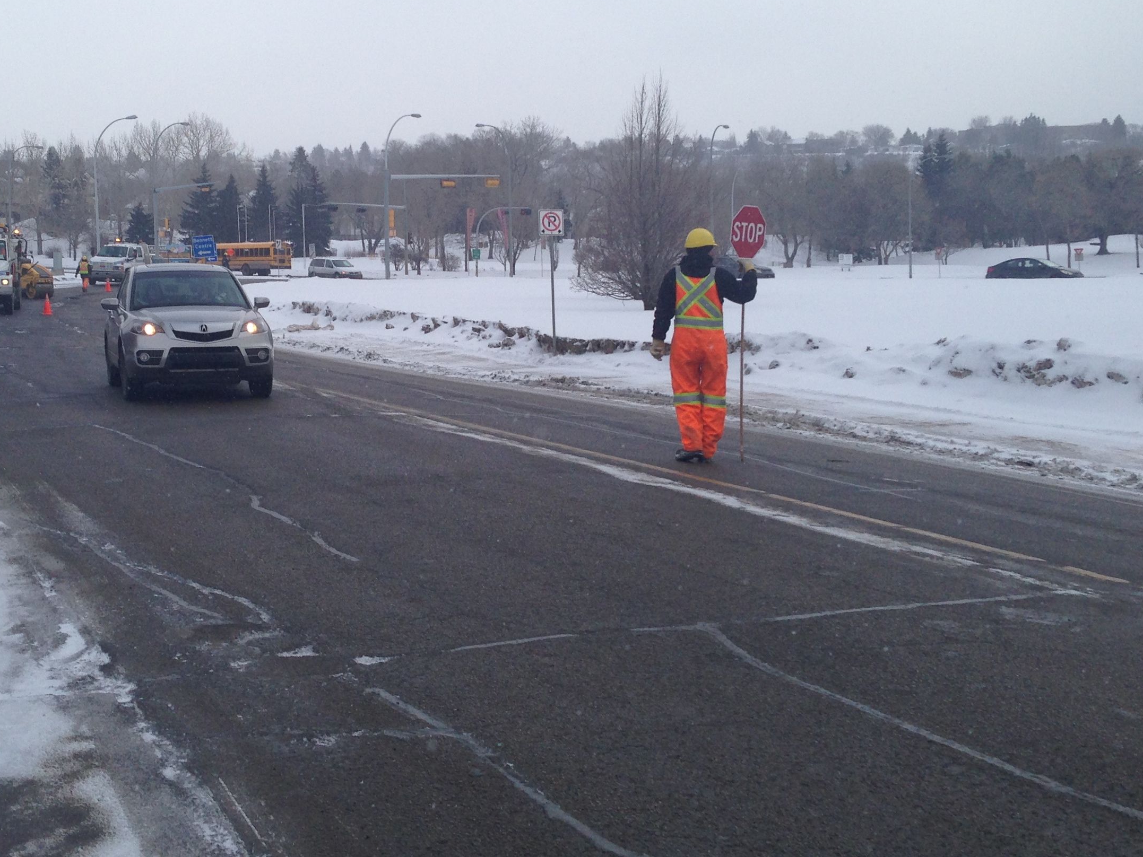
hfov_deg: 37.8
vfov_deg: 29.0
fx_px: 1651
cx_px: 393
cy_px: 310
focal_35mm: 50
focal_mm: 4.12
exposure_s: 1/1506
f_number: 2.4
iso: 50
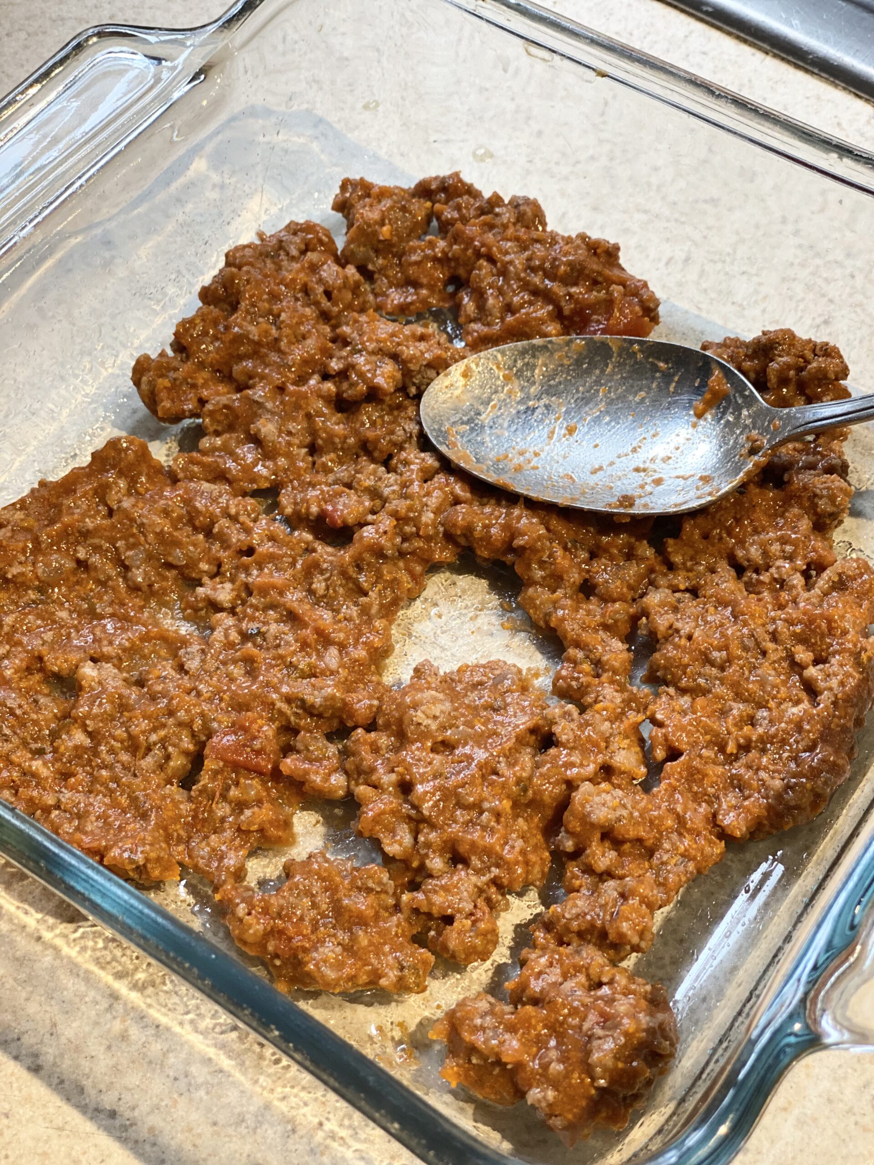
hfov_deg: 28.0
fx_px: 1751
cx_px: 437
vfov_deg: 36.8
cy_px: 582
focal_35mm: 52
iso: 125
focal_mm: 6
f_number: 2
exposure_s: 1/60
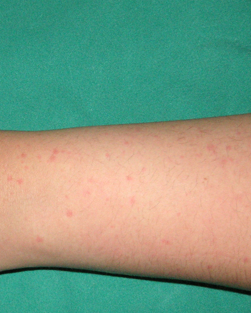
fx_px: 669
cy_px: 205
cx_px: 6
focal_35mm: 72
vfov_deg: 26.3
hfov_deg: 20.6
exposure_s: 1/45
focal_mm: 6.1
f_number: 6.7
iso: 160
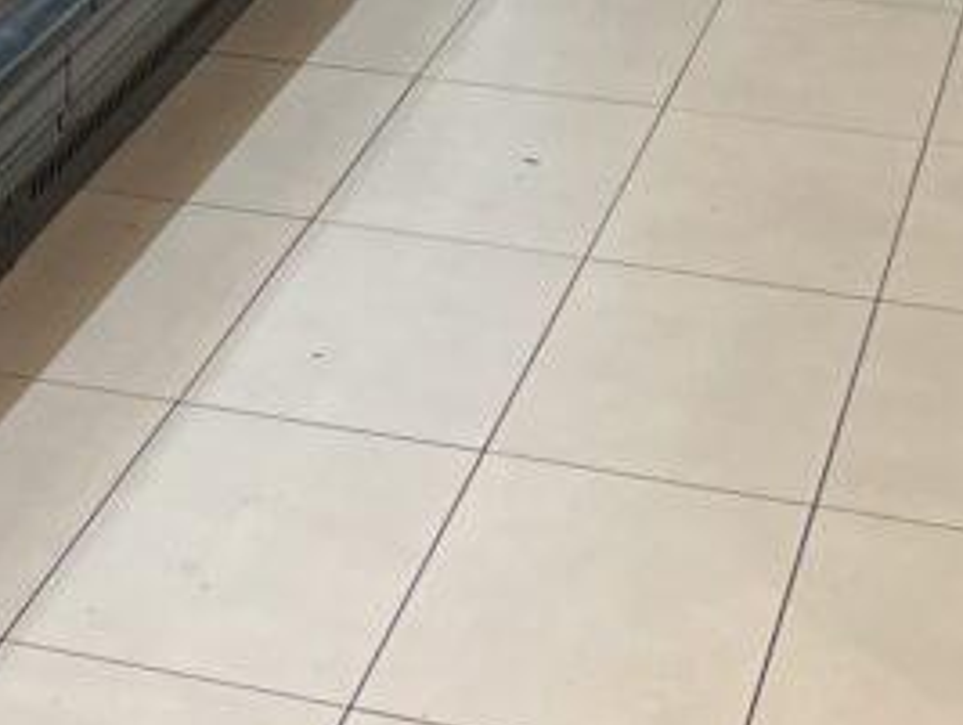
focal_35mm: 140
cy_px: -830
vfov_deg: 9.7
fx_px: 3900
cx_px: -732
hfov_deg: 12.9
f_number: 1.6
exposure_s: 1/100
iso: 80
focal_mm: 5.1
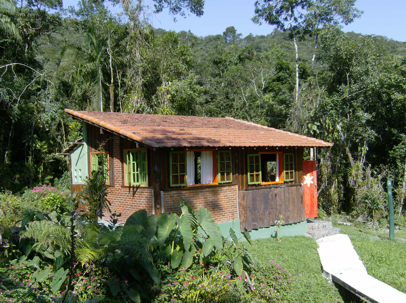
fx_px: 421
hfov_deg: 51.5
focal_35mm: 36
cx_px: 203
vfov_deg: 39.5
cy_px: 152
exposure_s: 1/385
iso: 100
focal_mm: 6
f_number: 4.7
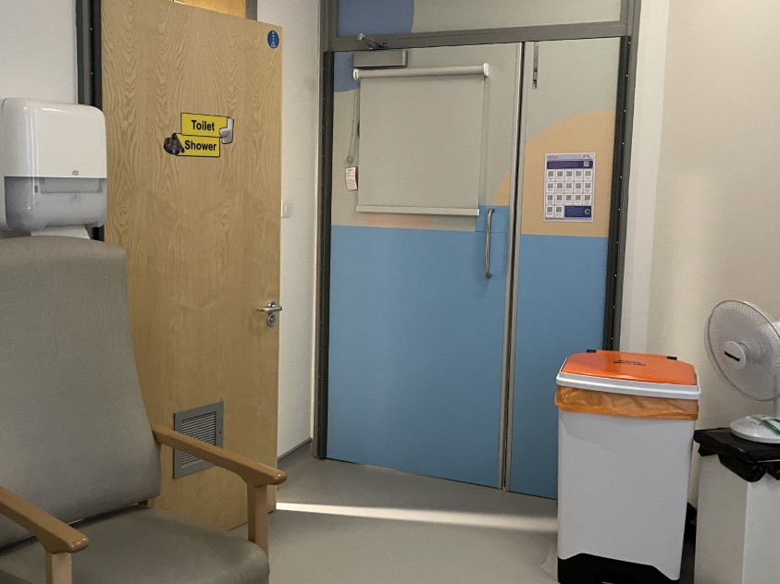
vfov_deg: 38.6
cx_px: 333
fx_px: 834
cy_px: 273
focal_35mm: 37
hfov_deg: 50.0
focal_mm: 5.1
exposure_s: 1/32
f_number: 1.6
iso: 640
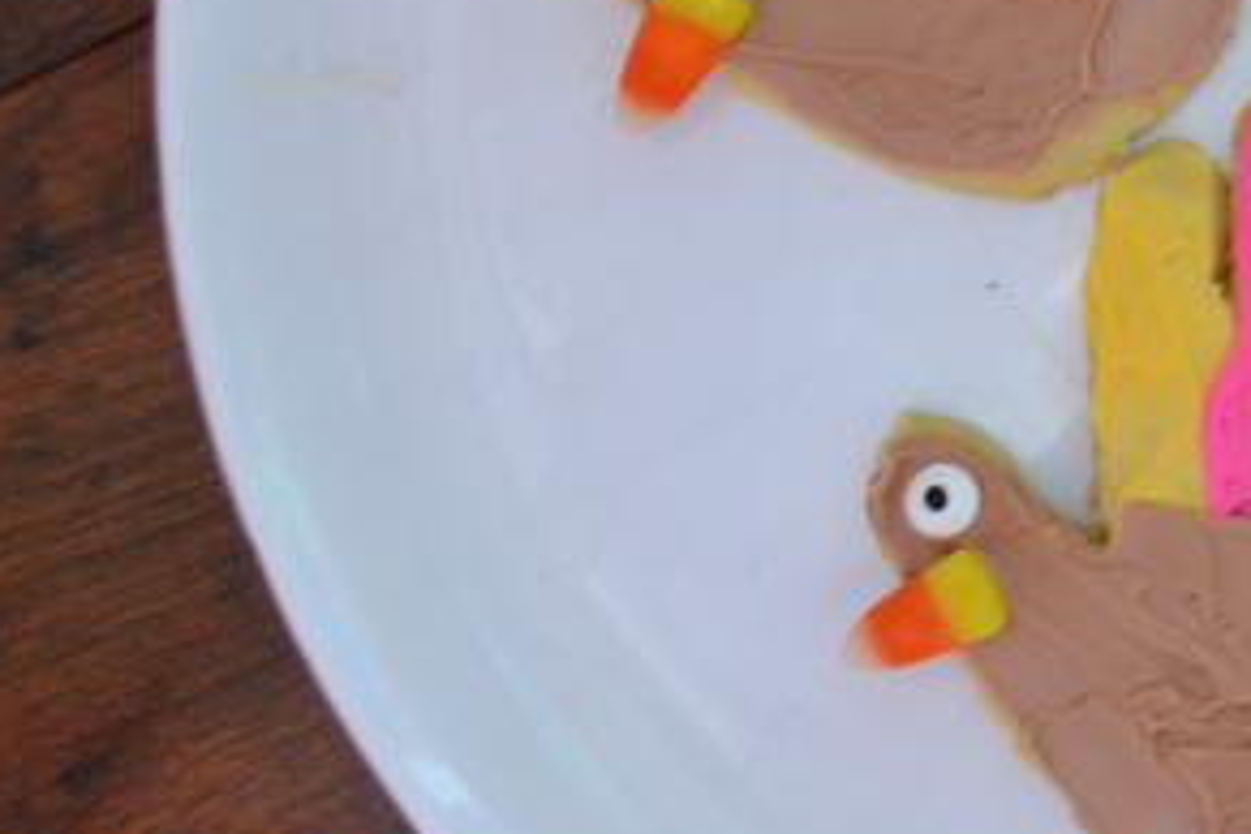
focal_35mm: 93
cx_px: 1374
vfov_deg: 14.6
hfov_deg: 20.9
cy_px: 101
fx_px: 3231
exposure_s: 1/50
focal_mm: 28
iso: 1600
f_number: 4.5
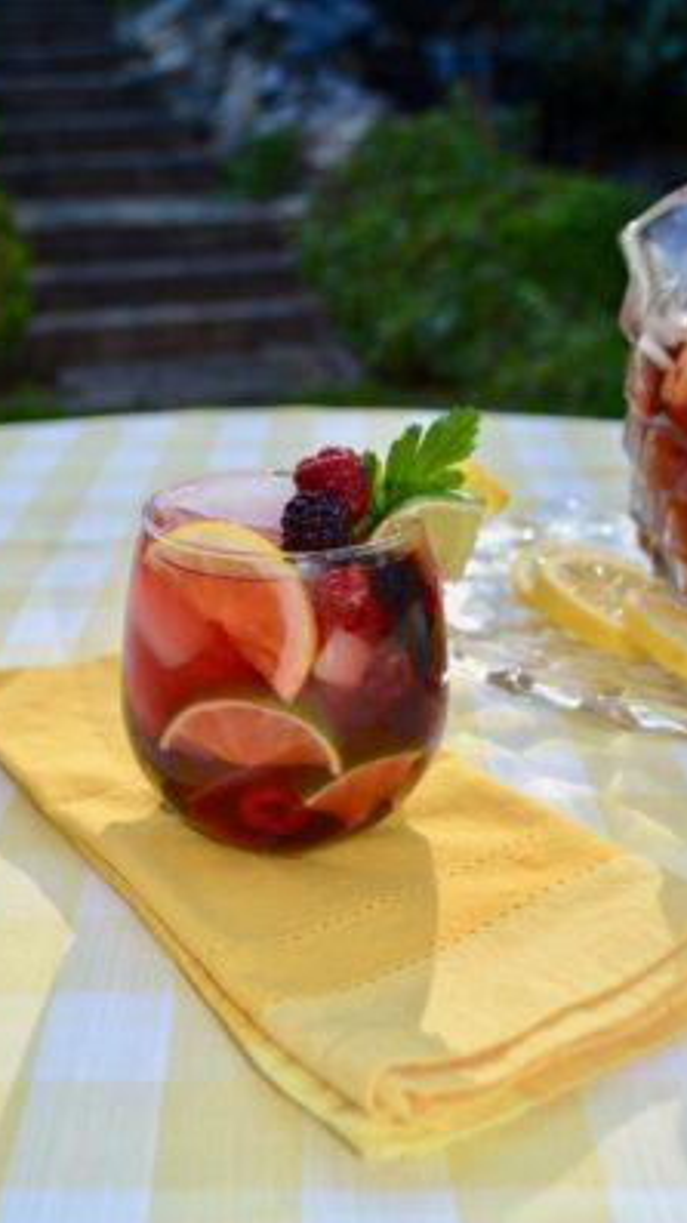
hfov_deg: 31.1
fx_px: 1232
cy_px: 613
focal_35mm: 38
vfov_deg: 52.8
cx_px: 319
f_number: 4.5
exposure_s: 1/200
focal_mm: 24
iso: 100
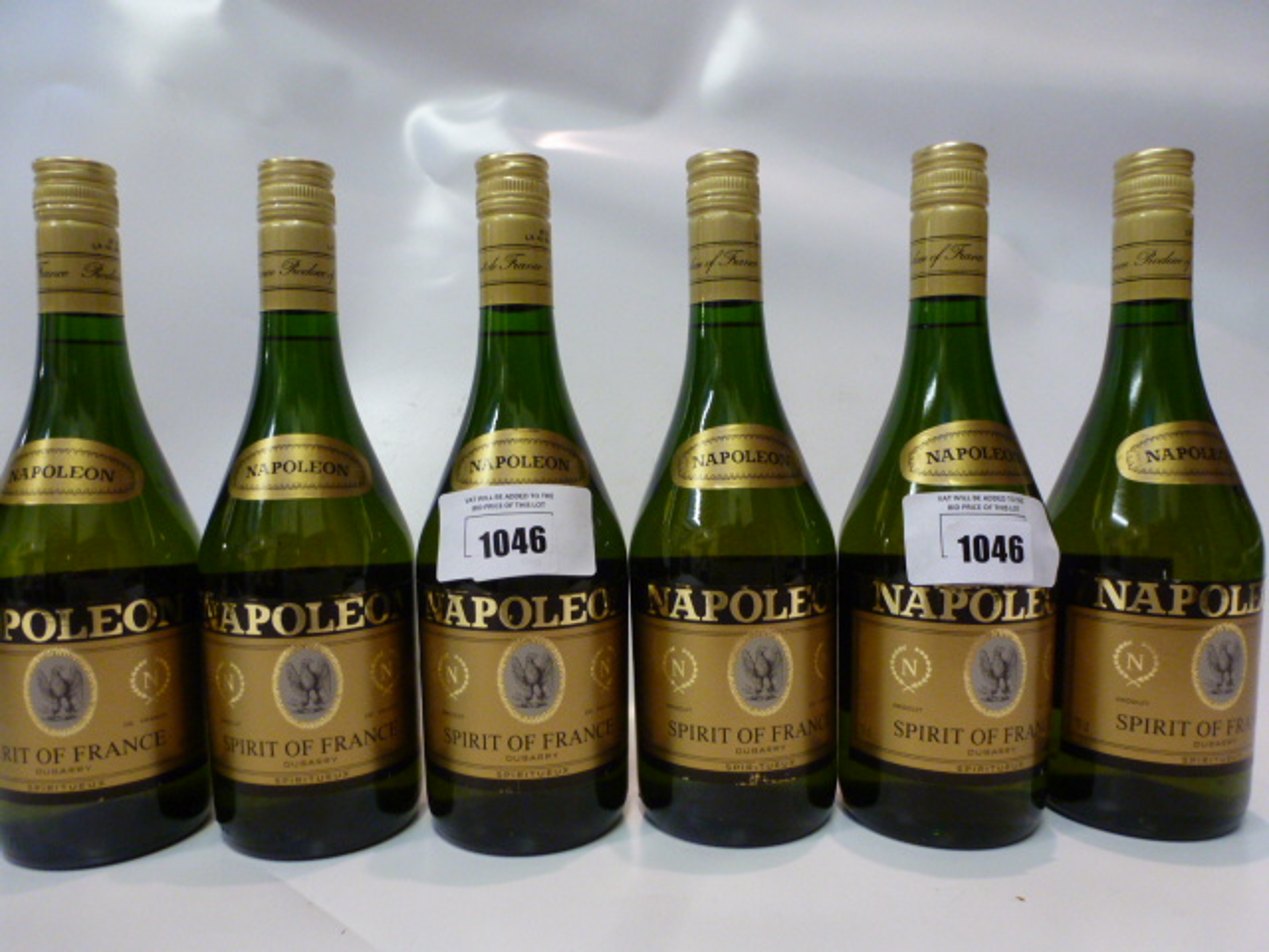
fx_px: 880
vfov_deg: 56.8
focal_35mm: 24
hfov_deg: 71.6
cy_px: 476
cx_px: 634
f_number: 3.3
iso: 400
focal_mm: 4.3
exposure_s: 1/15
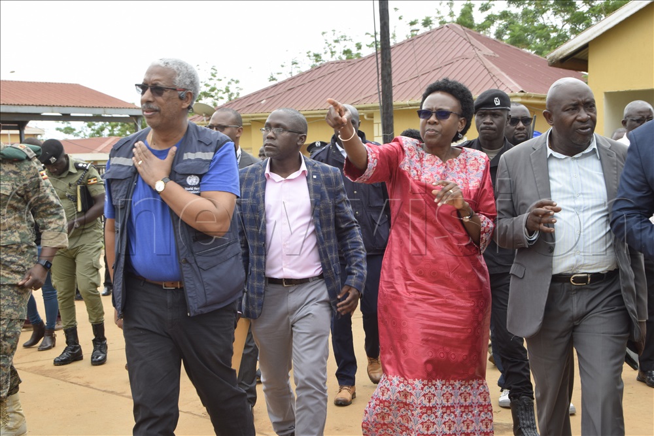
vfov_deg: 25.1
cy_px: 218
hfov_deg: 36.9
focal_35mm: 54
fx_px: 981
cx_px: 327
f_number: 13
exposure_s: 1/200
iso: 320
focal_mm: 36
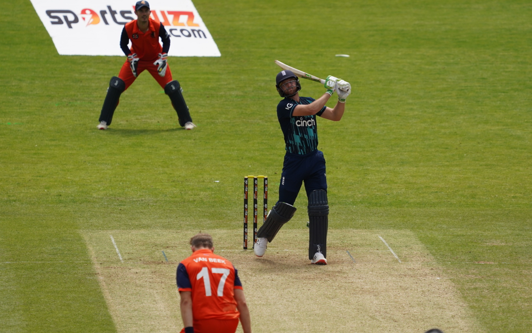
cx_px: 279
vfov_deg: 2.2
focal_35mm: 607
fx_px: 8801
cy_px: 186
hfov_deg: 3.5
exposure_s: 1/1000
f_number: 6.3
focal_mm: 496
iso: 250
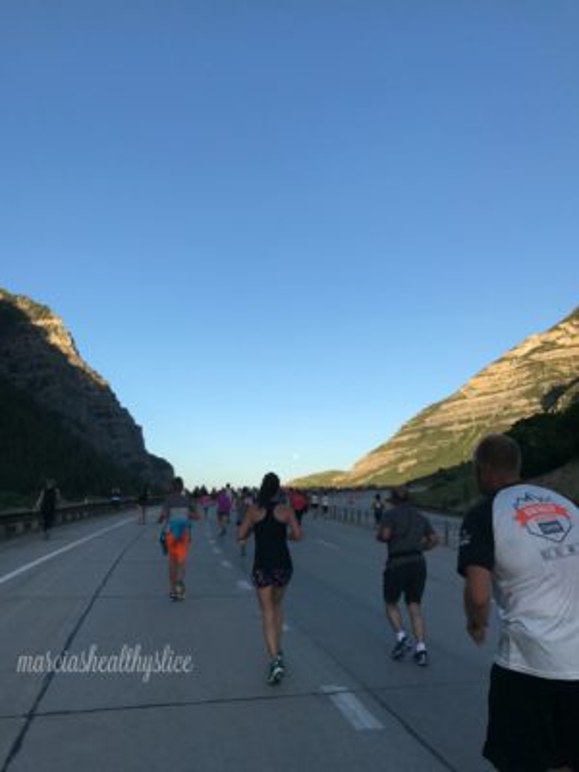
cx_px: 290
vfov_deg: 63.4
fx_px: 624
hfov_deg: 49.7
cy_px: 386
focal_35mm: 28
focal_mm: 3.99
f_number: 1.8
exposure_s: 1/1100
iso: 20
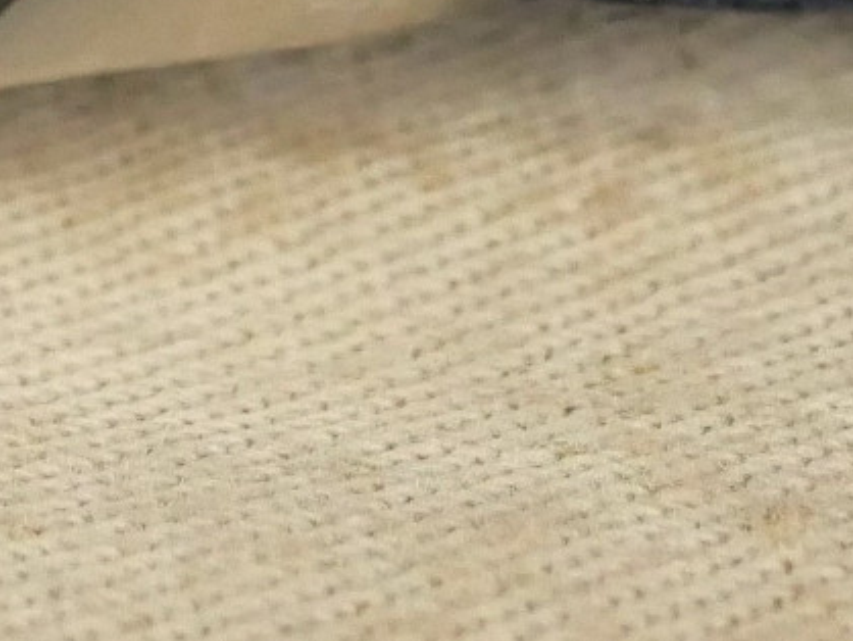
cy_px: -989
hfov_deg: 5.5
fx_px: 8851
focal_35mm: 359
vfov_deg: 4.1
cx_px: -31
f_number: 4.5
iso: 1600
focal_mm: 30
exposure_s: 1/500
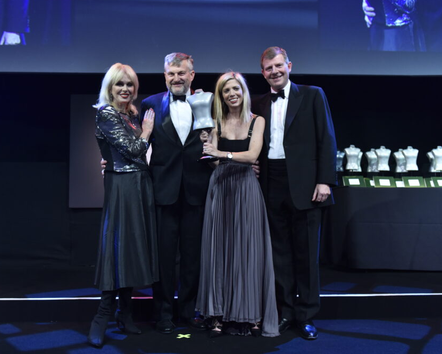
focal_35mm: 37
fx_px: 484
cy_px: 179
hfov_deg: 49.0
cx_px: 206
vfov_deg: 40.1
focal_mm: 32
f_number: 4
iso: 1250
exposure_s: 1/80
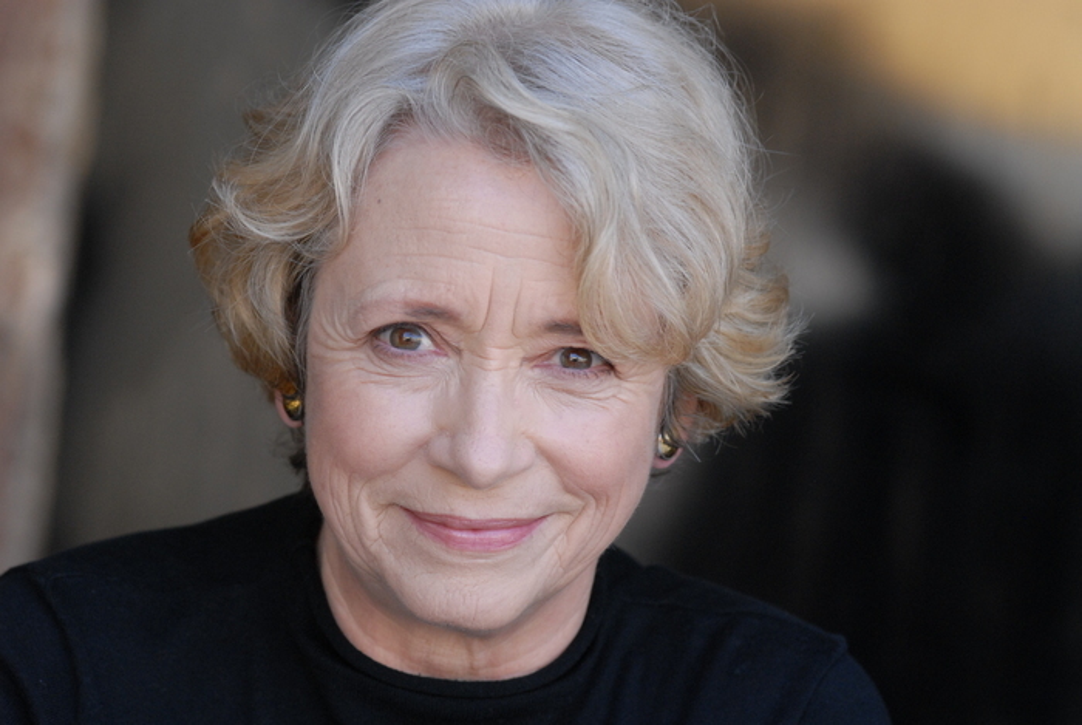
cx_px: 541
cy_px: 362
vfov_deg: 7.7
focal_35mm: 180
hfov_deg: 11.4
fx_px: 5418
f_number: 4.5
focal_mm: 120
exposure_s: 1/250
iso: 560
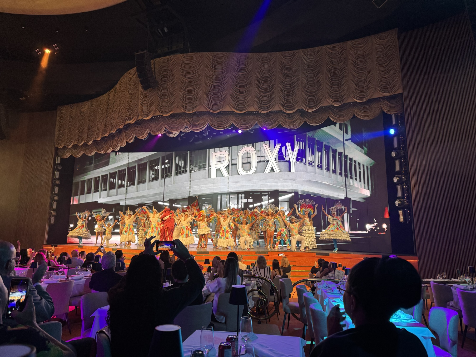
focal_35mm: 24
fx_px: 330
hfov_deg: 71.6
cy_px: 178
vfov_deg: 56.8
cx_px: 238
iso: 160
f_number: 1.78
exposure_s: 1/52
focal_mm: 6.76
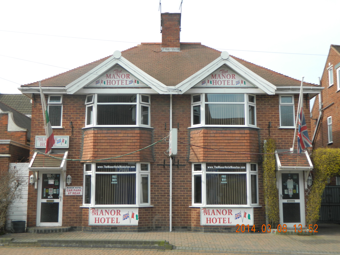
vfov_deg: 30.9
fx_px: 462
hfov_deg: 40.4
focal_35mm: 47
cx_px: 170
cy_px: 128
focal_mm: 8.4
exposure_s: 1/400
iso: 80
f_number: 3.6
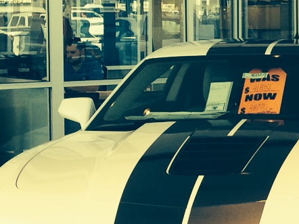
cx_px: 417
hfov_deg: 13.5
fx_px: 1201
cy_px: 57
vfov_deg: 10.7
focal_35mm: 139
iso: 32
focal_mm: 4.12
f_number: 2.2
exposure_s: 1/211
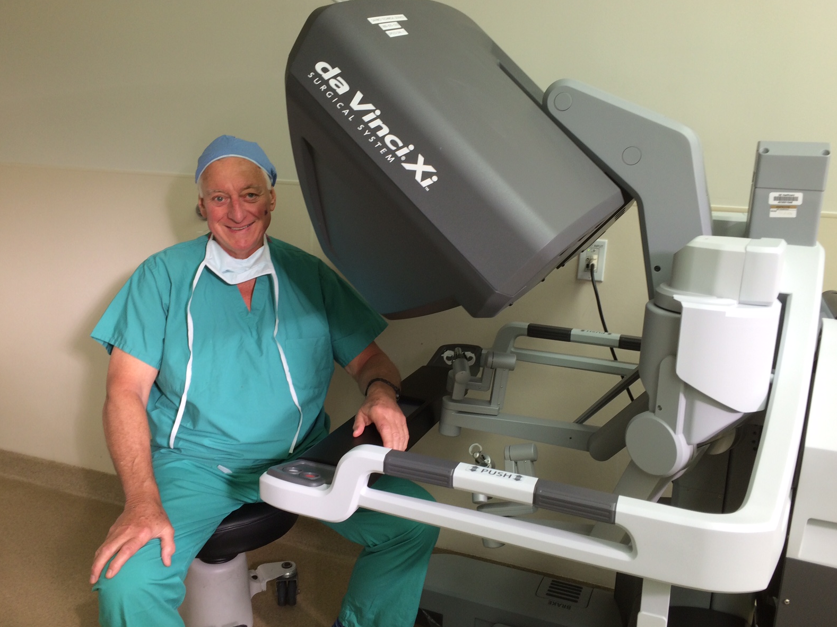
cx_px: 422
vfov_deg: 46.8
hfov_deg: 60.0
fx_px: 725
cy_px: 305
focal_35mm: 30
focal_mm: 4.15
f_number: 2.2
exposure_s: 1/60
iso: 40
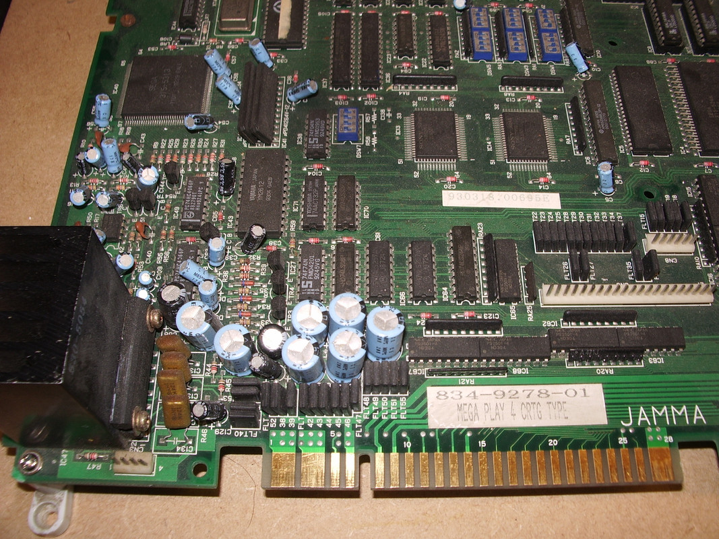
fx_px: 727
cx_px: 360
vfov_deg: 40.7
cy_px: 270
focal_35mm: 35
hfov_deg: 52.6
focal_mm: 5.8
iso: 50
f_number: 4.3
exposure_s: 1/40
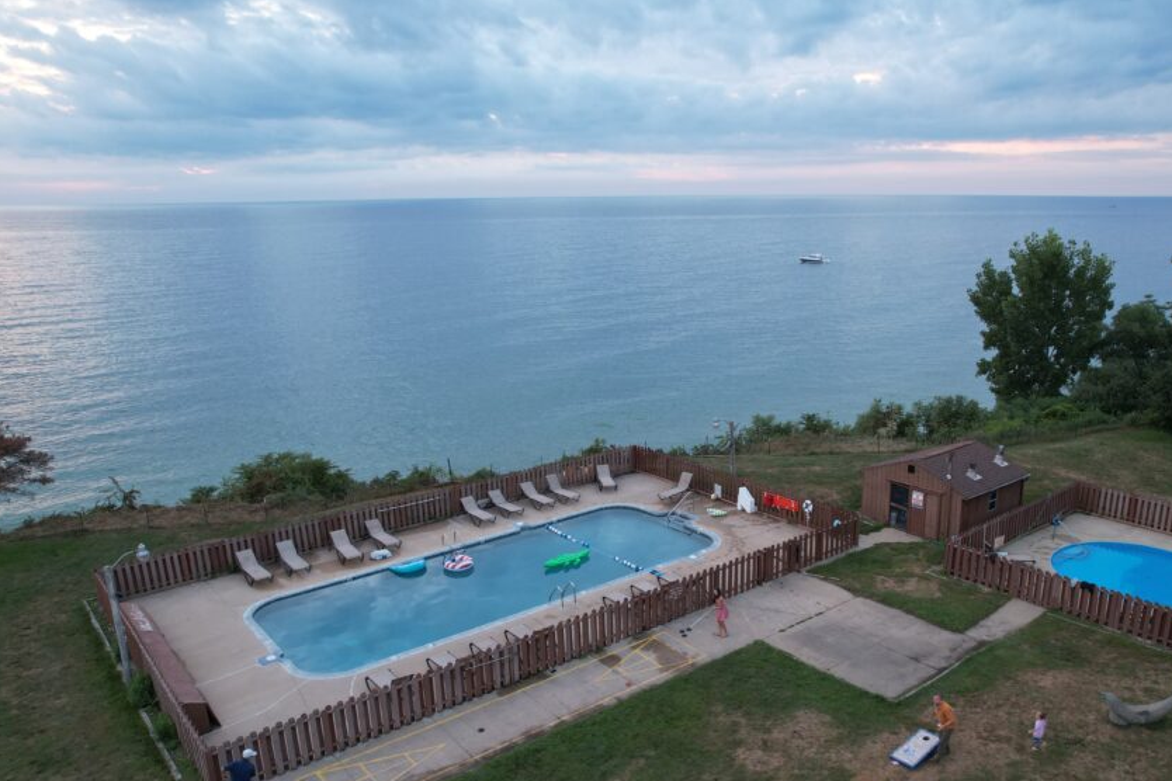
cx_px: 670
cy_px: 474
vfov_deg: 47.6
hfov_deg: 67.0
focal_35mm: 27
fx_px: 879
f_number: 2.8
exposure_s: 1/60
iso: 110
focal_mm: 8.38
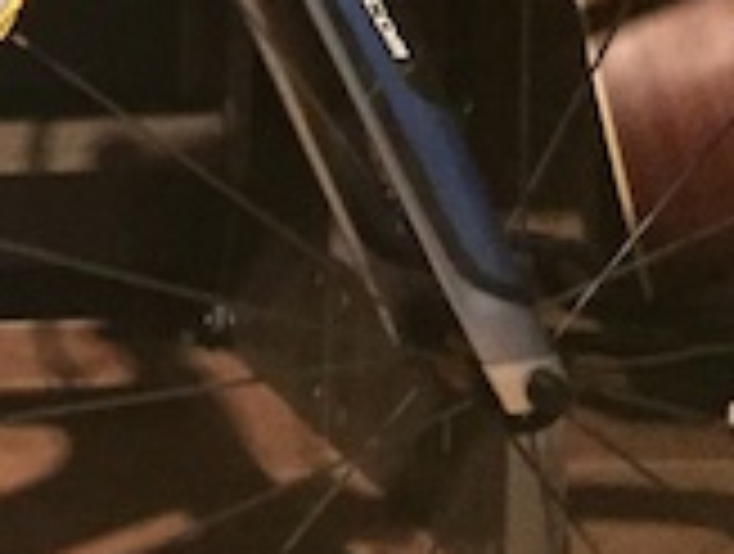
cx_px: -603
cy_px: -198
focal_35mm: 142
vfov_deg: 10.2
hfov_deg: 12.6
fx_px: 3018
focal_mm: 4.15
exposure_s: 1/15
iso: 400
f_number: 2.2
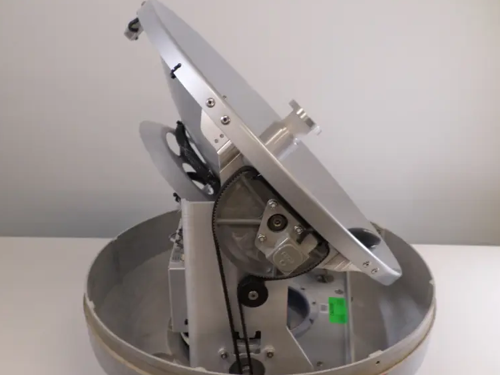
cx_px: 260
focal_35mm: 30
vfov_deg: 46.7
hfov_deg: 60.0
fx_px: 433
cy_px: 208
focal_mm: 4.5
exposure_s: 1/30
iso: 80
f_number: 2.5
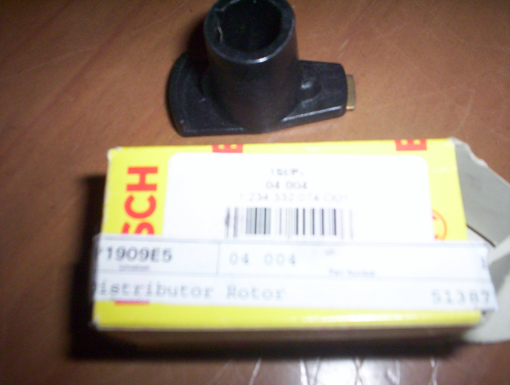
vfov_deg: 37.9
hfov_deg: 48.9
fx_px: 561
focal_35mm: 38
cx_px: 255
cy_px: 192
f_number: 4.5
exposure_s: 1/60
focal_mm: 4.99
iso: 140
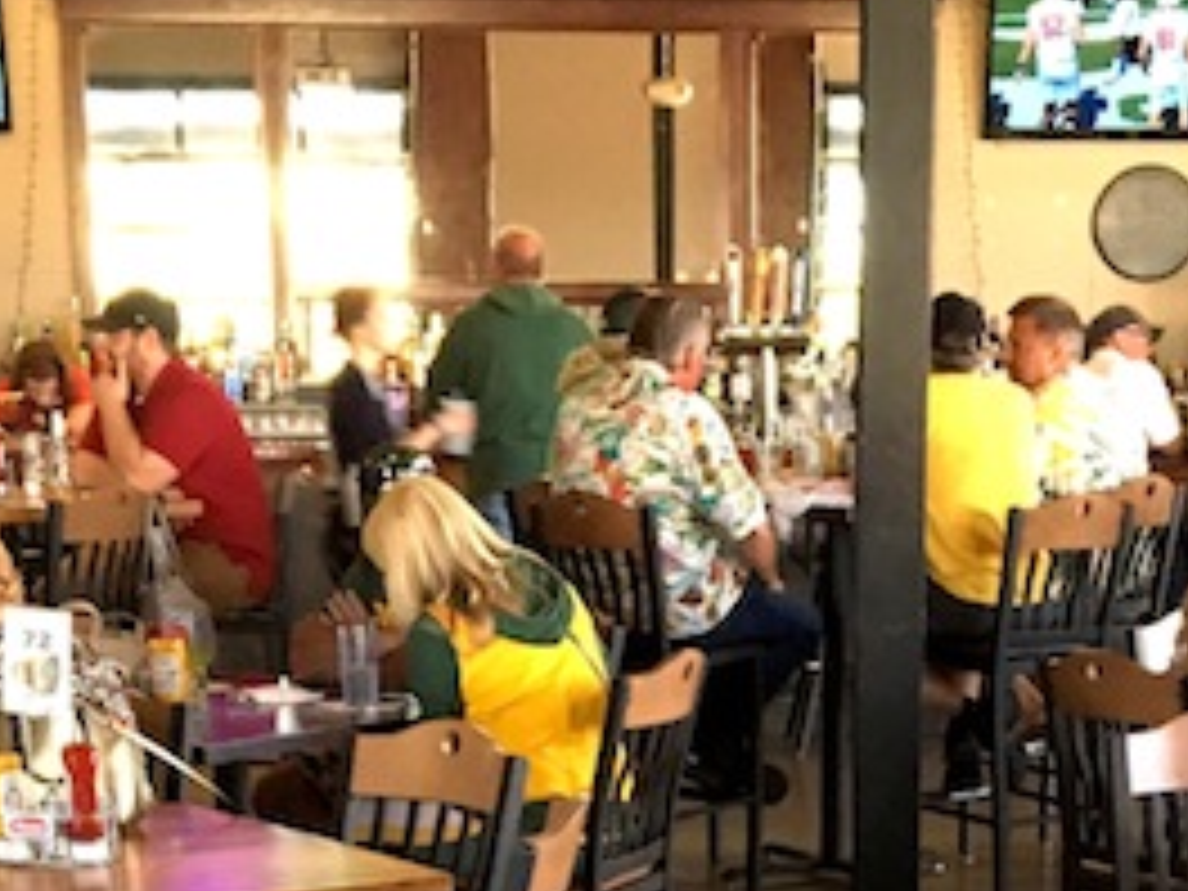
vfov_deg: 15.8
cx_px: 765
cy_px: 1215
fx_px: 3020
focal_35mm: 88
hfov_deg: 22.2
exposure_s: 1/20
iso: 200
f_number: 2.2
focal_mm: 4.15
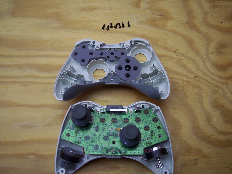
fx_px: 261
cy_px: 87
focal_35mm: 39
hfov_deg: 47.9
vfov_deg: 36.8
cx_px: 116
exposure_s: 1/90
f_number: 3.4
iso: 100
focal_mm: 8
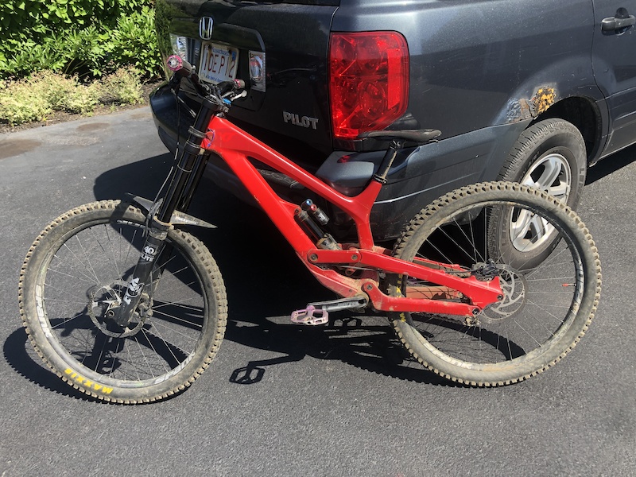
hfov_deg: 63.4
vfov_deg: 49.7
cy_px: 238
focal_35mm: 28
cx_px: 318
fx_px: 514
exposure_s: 1/506
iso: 20
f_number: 1.8
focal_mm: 3.99
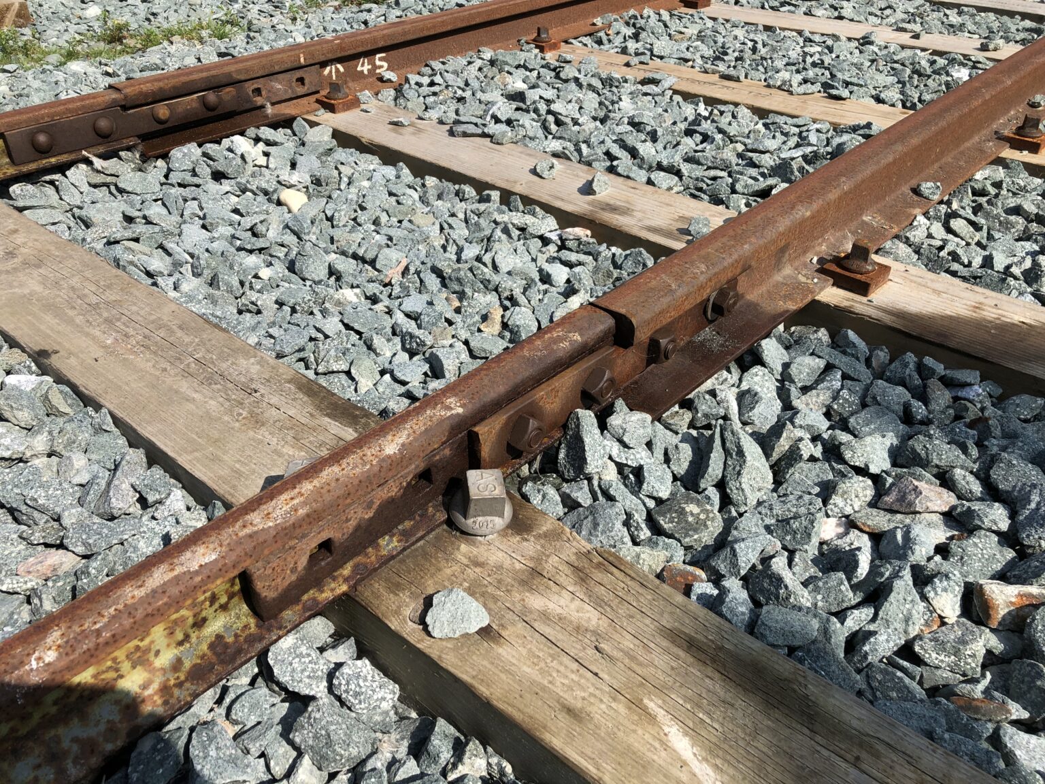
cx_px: 522
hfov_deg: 63.4
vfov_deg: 49.7
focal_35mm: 28
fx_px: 845
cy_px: 392
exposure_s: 1/1779
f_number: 1.8
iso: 20
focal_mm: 3.99
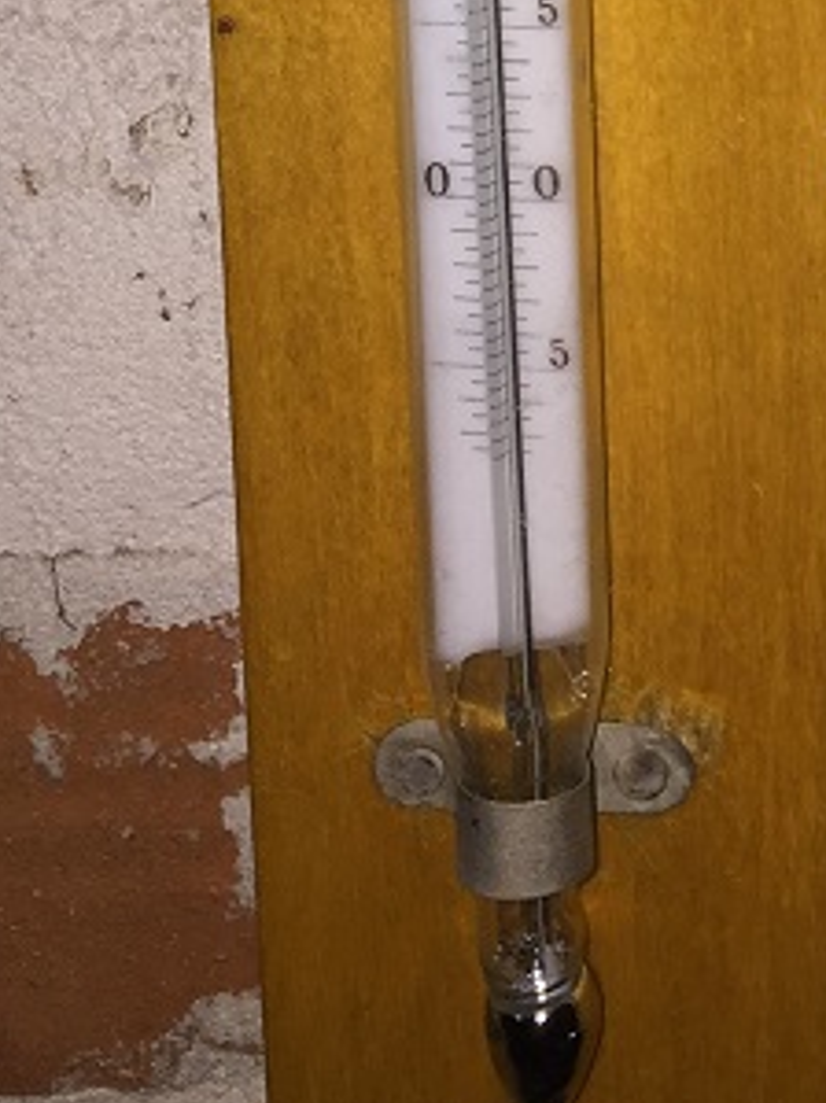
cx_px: 975
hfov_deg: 15.0
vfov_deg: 18.9
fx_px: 3025
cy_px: -398
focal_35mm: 95
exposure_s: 1/69
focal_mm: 4.15
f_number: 2.2
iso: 32
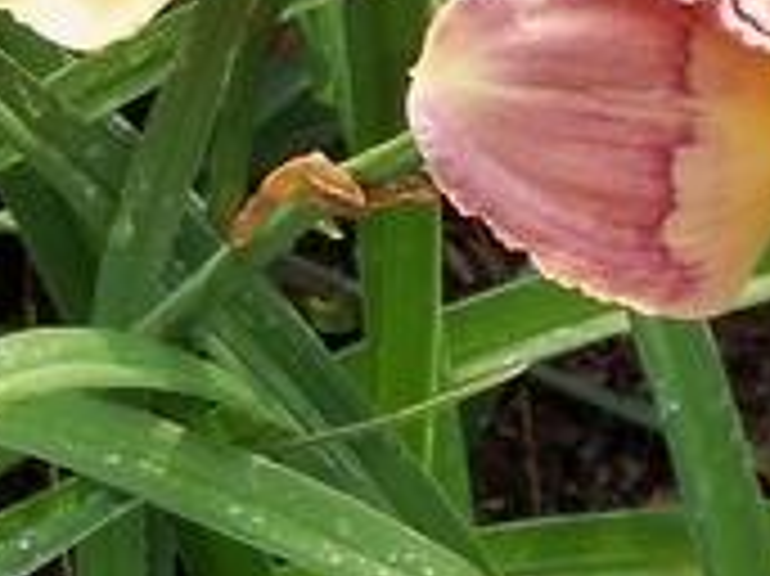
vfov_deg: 7.2
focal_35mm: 199
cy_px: -536
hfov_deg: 9.4
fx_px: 4423
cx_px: -666
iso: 80
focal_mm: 5.7
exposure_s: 1/200
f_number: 2.9
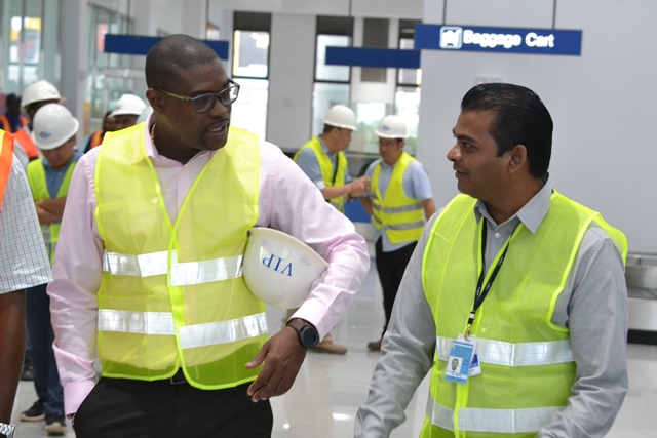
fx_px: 1862
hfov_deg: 20.0
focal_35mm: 102
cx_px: 328
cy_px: 219
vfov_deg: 13.4
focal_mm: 68
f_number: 6.3
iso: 3200
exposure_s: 1/100
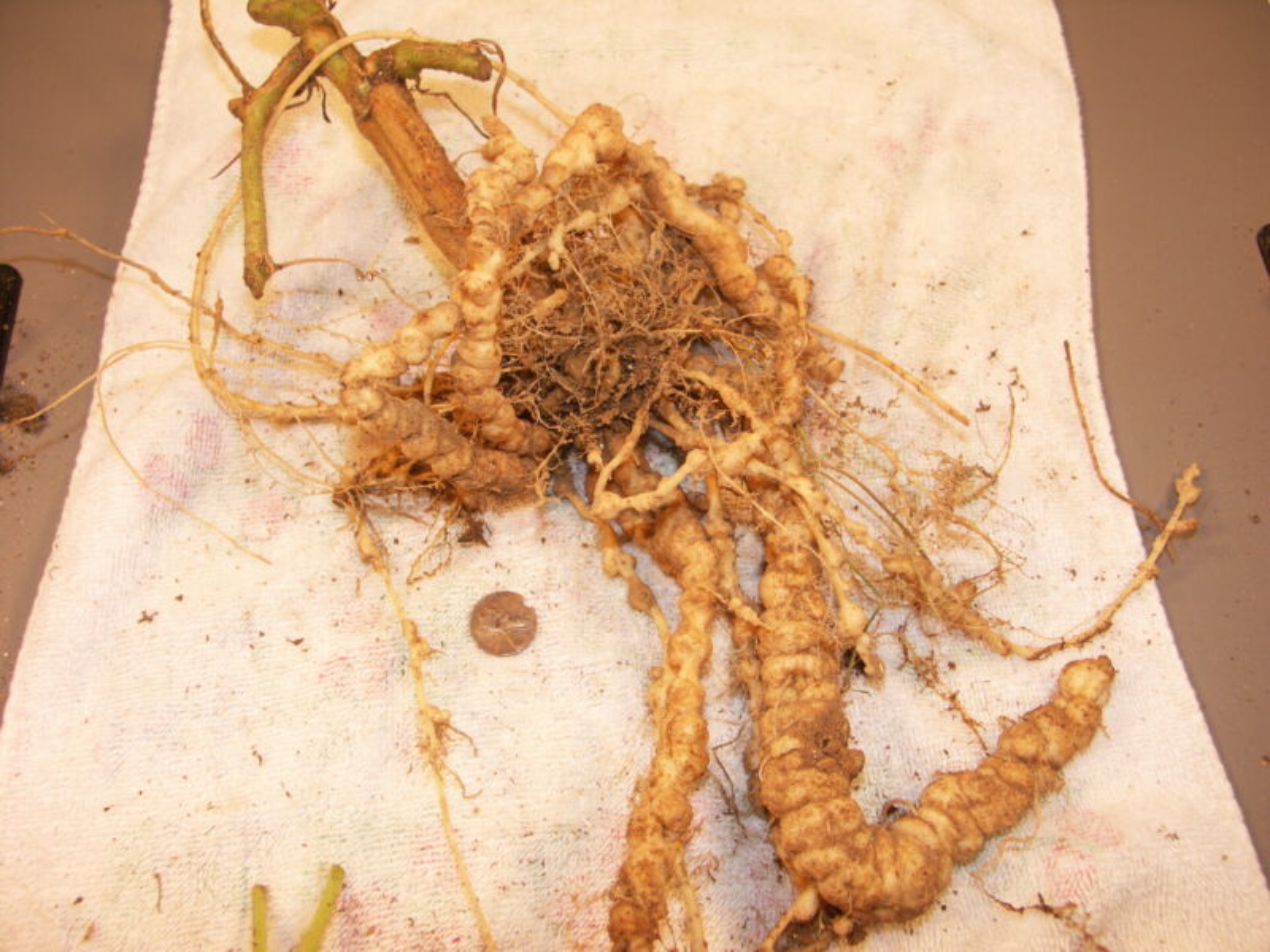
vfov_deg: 45.4
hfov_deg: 58.4
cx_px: 635
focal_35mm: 31
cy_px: 476
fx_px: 1137
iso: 100
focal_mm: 7.95
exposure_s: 1/100
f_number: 3.2
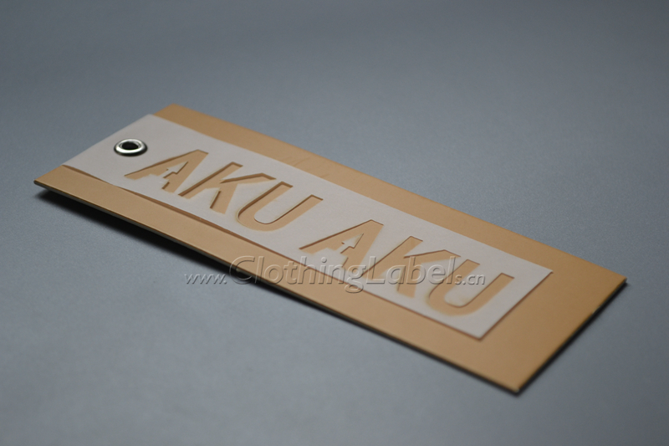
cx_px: 334
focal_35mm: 82
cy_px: 223
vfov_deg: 16.5
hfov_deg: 24.6
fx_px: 1533
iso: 400
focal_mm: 55
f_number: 5.6
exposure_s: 1/80
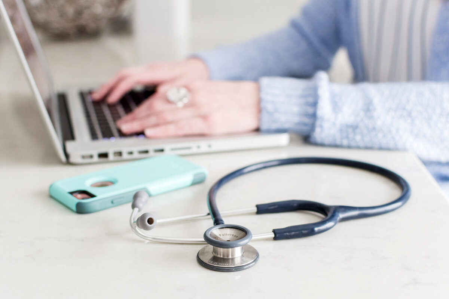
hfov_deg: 37.9
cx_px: 224
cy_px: 150
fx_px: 655
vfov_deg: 25.8
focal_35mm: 52
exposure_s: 1/100
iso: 1000
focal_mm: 35
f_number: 2.8
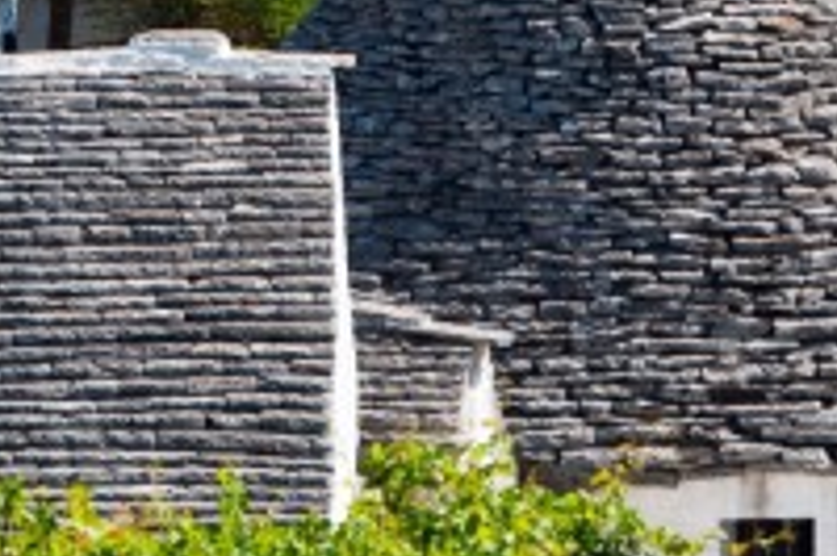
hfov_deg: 1.8
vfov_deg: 1.2
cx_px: -8
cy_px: -600
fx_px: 26227
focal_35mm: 1129
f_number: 10
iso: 200
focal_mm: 220
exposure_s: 1/320
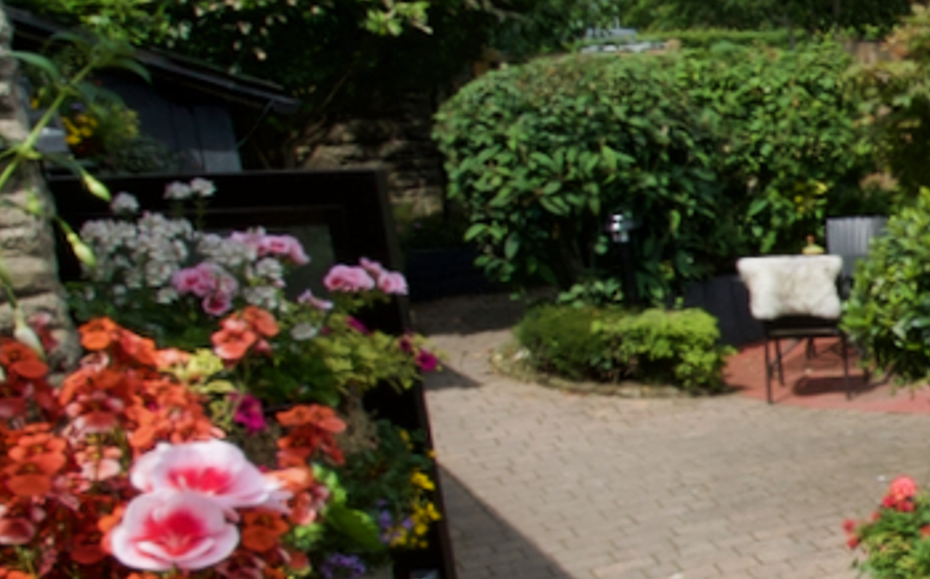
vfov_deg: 23.1
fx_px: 1418
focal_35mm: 56
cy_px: 348
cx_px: 1525
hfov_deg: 24.3
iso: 800
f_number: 18
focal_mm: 10
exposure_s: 1/320
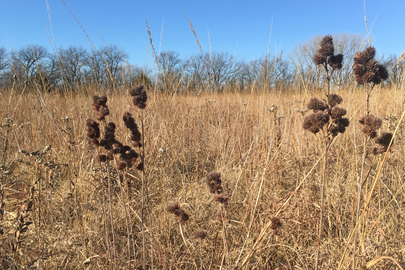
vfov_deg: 39.9
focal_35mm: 33
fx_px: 371
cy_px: 149
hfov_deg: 57.2
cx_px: 214
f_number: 2.2
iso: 25
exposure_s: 1/884
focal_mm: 4.15
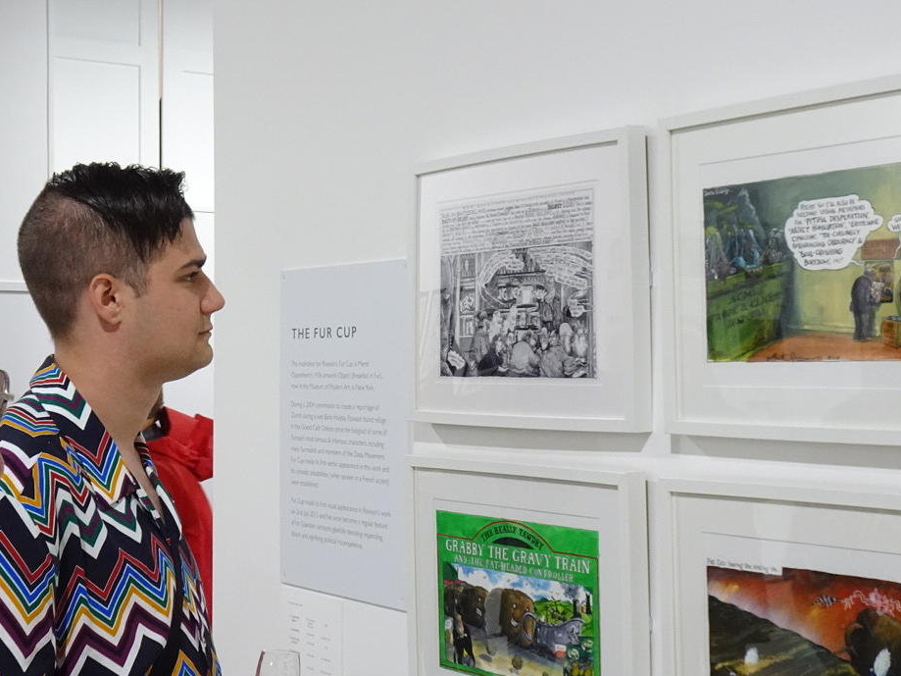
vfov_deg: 25.2
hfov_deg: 33.0
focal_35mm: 58
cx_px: 311
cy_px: 356
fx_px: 1509
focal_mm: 6.26
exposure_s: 1/40
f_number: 4
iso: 400
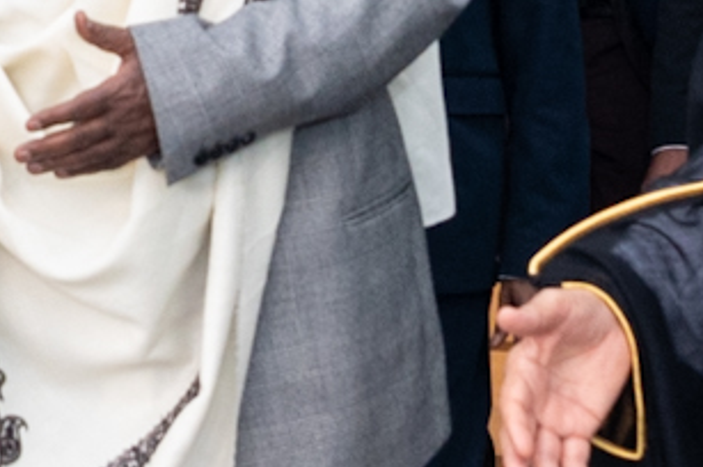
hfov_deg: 11.9
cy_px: -240
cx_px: -137
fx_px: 3297
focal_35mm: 169
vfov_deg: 7.9
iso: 2500
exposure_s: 1/250
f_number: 5
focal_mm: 24
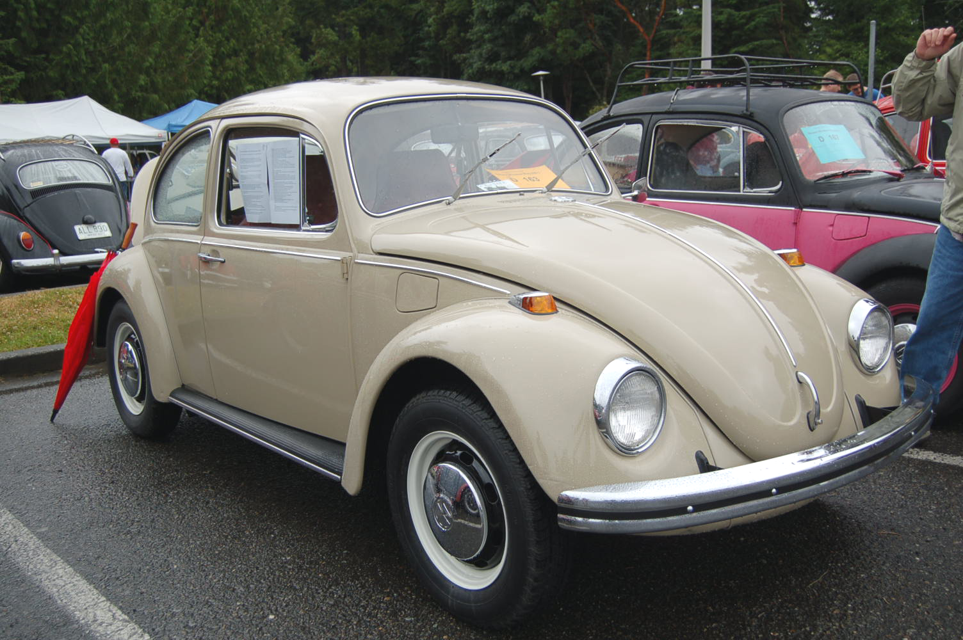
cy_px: 320
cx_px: 482
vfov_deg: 36.8
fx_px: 962
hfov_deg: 53.2
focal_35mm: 36
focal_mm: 24
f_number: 4
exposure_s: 1/500
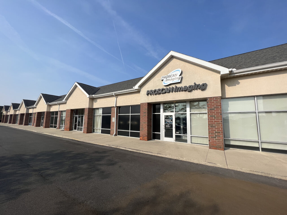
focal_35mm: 13
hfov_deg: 106.2
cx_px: 144
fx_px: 108
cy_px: 108
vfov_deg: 89.9
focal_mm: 1.57
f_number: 1.8
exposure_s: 1/2597
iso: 32
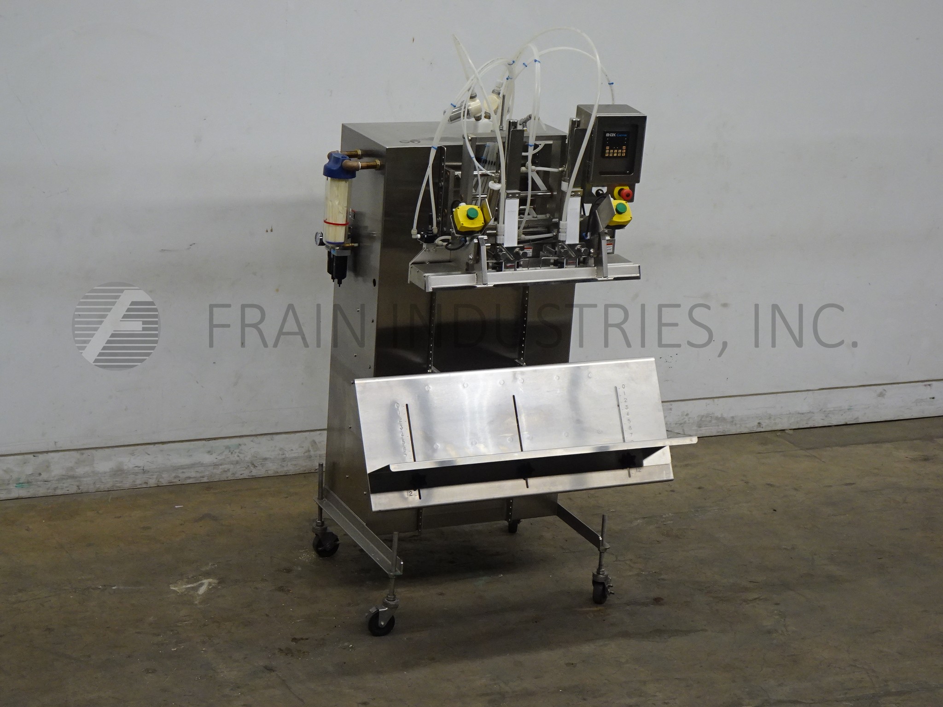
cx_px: 472
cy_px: 354
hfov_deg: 27.8
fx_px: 1907
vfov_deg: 21.0
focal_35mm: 70
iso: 320
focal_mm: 11.2
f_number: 5
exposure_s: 1/80
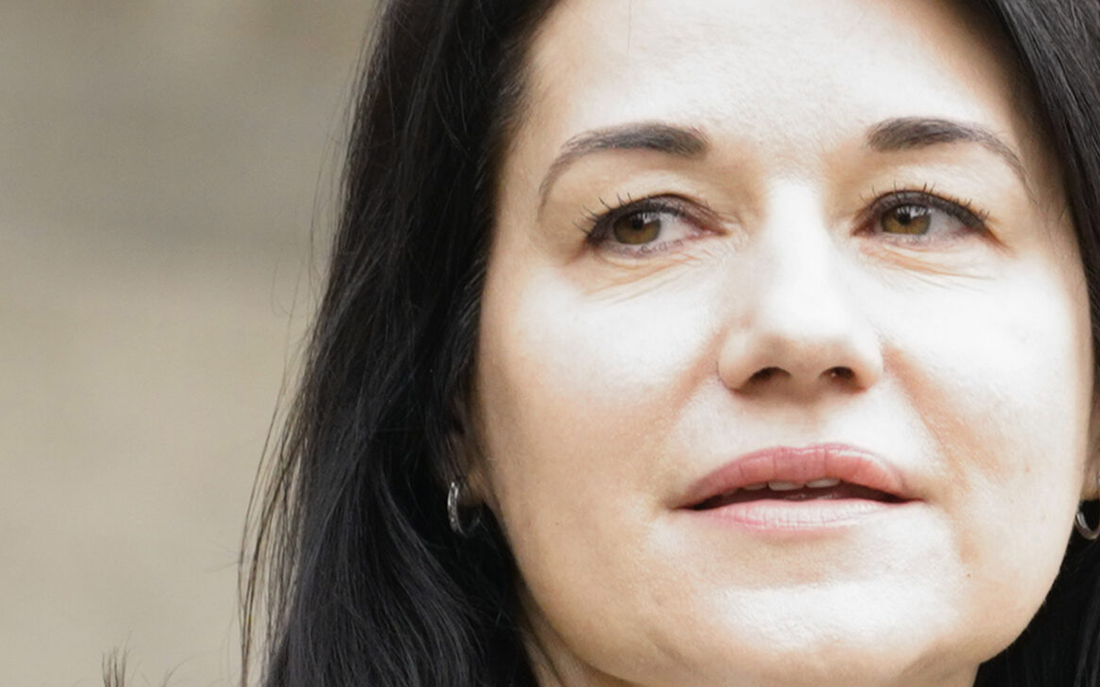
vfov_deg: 3.1
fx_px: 12648
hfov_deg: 5.0
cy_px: 532
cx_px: 739
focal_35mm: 422
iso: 640
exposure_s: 1/320
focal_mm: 189
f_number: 5
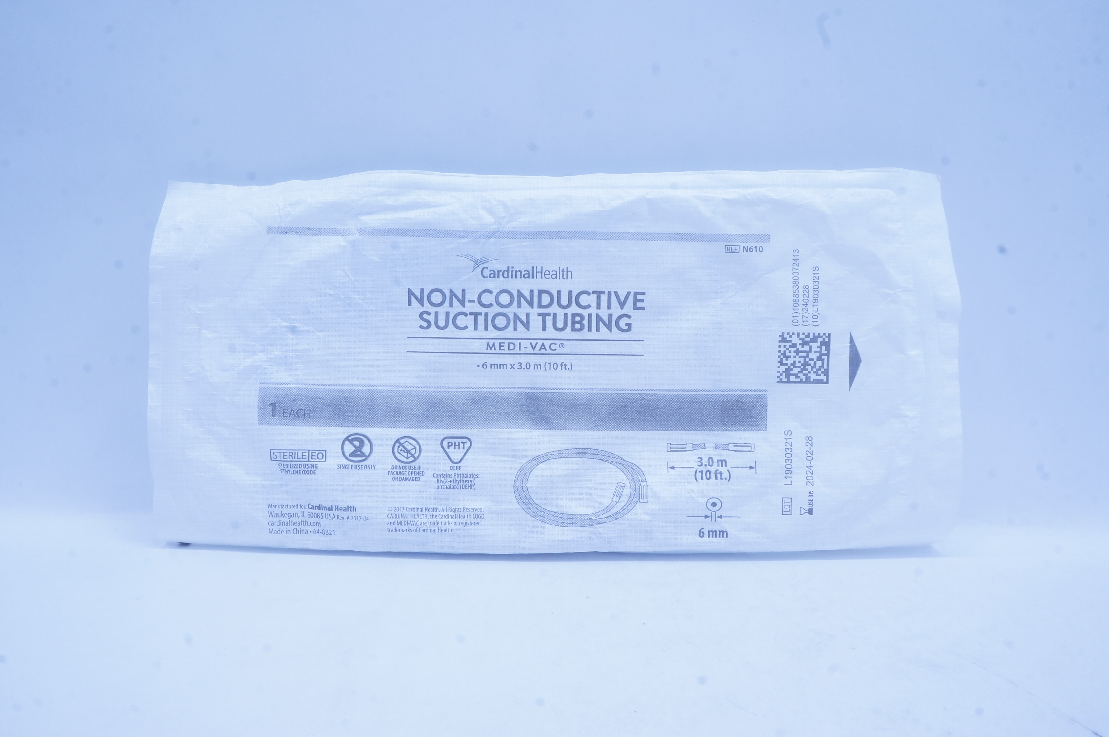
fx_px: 923
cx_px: 554
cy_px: 368
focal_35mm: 30
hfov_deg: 62.0
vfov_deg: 43.5
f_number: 18
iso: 400
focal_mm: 20
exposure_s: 1/10
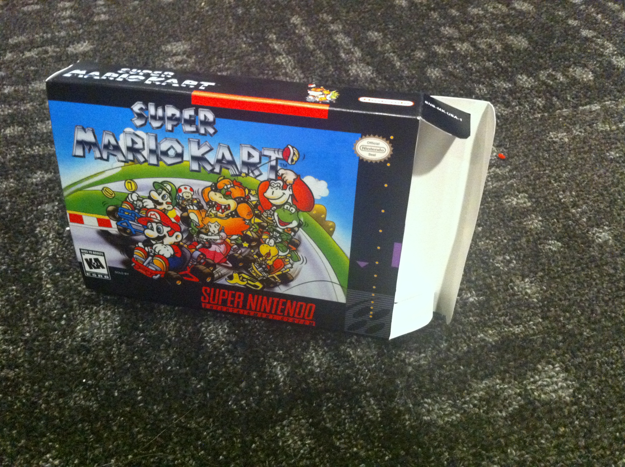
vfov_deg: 40.6
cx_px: 312
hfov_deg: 52.7
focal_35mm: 35
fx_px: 631
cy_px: 234
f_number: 2.8
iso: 1000
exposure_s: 1/15
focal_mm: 3.85
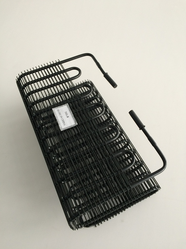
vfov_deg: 61.7
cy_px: 124
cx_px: 93
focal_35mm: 29
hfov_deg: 48.2
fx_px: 208
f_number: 2.2
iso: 100
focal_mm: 4.15
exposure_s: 1/33
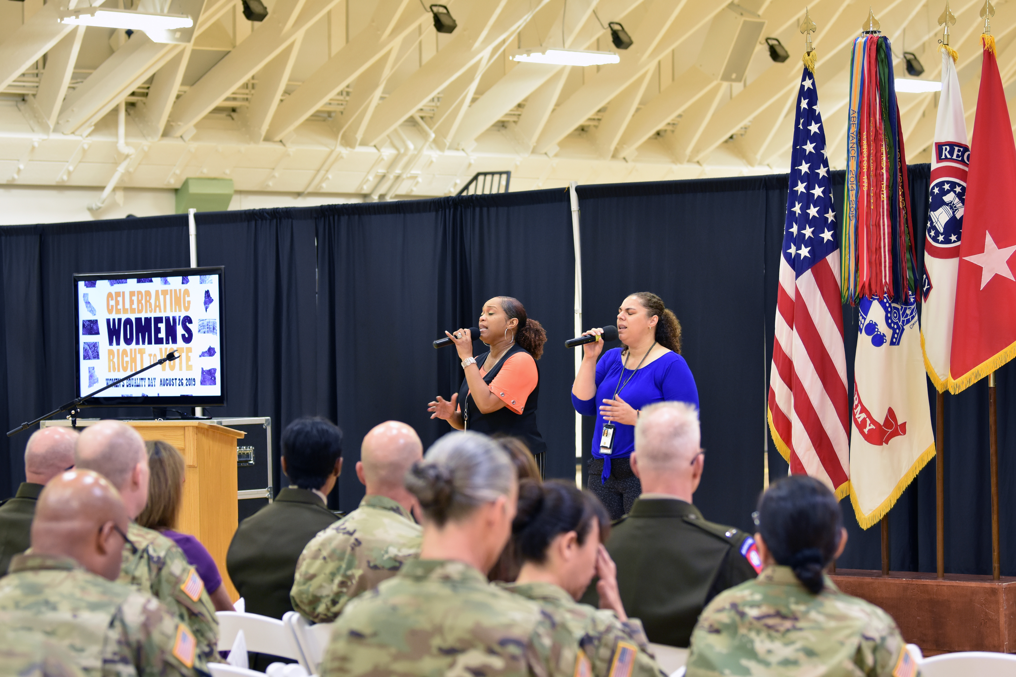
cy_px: 338
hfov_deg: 19.5
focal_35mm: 105
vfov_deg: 13.0
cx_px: 508
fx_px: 2963
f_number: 3.5
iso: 800
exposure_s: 1/50
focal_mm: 70
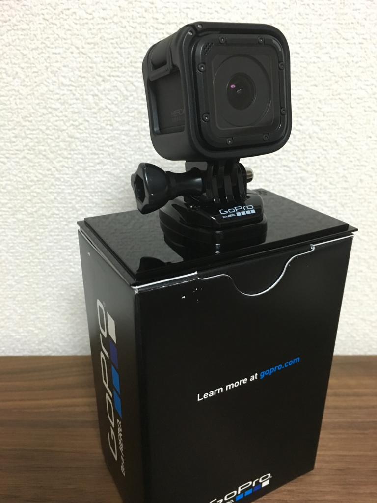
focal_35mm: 29
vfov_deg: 61.7
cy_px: 252
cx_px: 188
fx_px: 421
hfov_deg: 48.2
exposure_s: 1/30
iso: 200
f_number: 2.2
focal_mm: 4.15
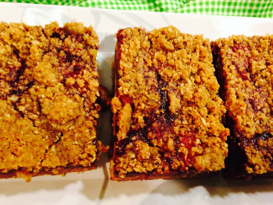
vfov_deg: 42.9
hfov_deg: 55.4
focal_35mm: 33
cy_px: 102
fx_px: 260
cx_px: 136
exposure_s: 1/20
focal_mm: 4.12
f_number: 2.4
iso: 125
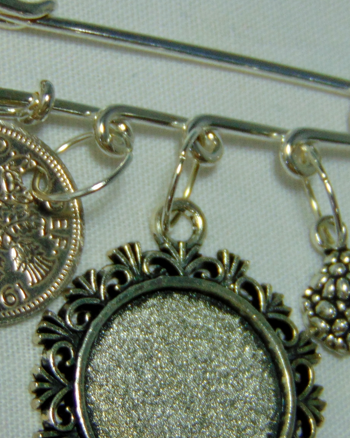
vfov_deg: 12.3
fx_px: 2033
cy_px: 281
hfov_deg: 9.8
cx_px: 200
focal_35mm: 157
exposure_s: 1/80
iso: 80
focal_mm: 12.8
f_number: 3.7
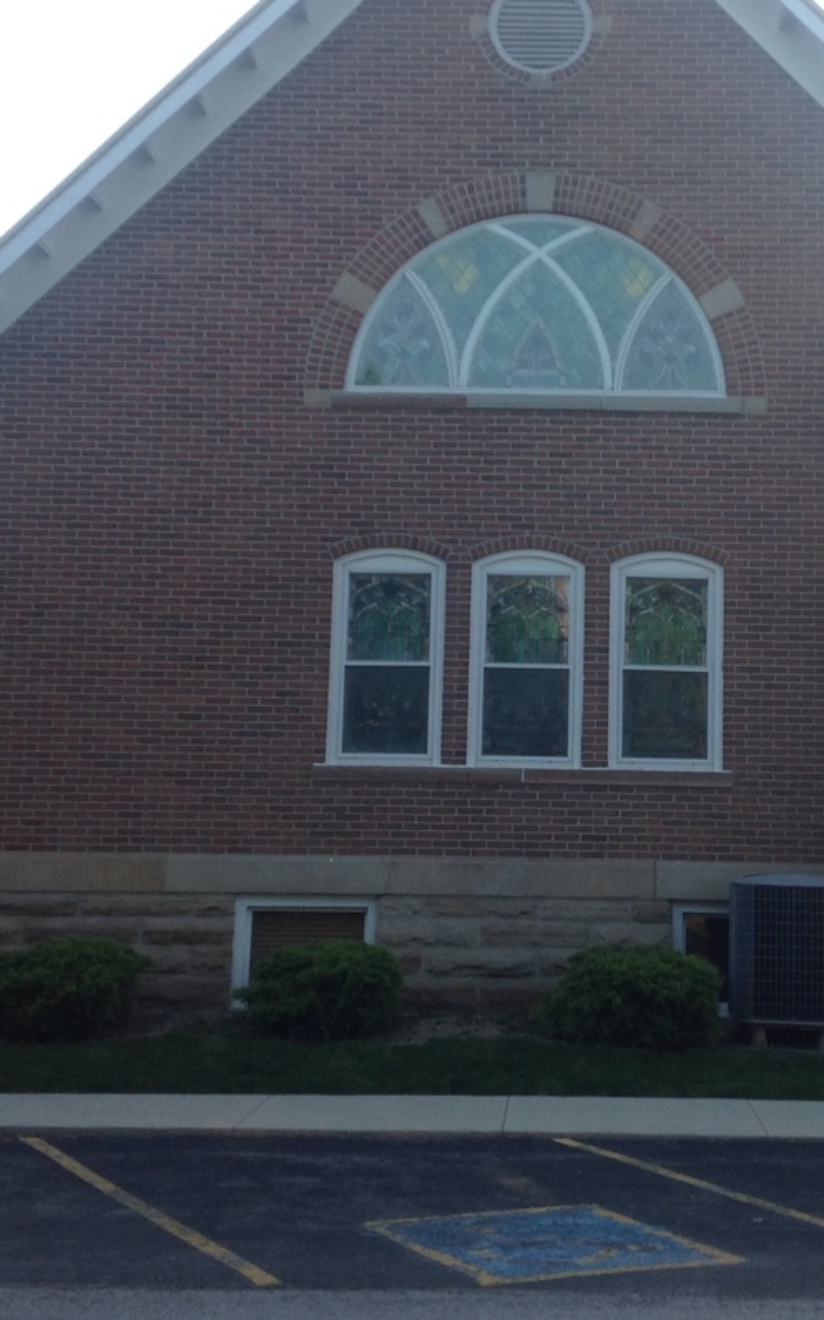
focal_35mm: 56
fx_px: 2013
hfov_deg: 23.0
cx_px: 555
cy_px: 595
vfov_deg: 36.3
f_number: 2.4
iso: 50
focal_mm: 4.28
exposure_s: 1/288
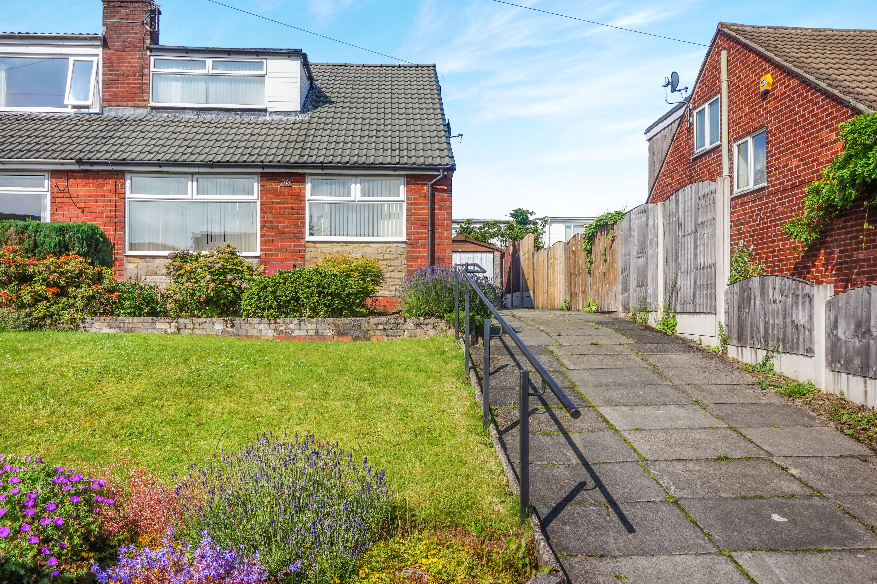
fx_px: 682
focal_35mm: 28
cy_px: 282
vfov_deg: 46.3
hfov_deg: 65.5
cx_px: 441
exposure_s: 1/125
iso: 100
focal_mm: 18
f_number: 14
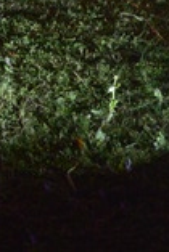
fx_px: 1342
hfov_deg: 7.1
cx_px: -47
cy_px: -421
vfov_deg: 9.2
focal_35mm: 191
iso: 2000
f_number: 5
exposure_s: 1/125
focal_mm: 30
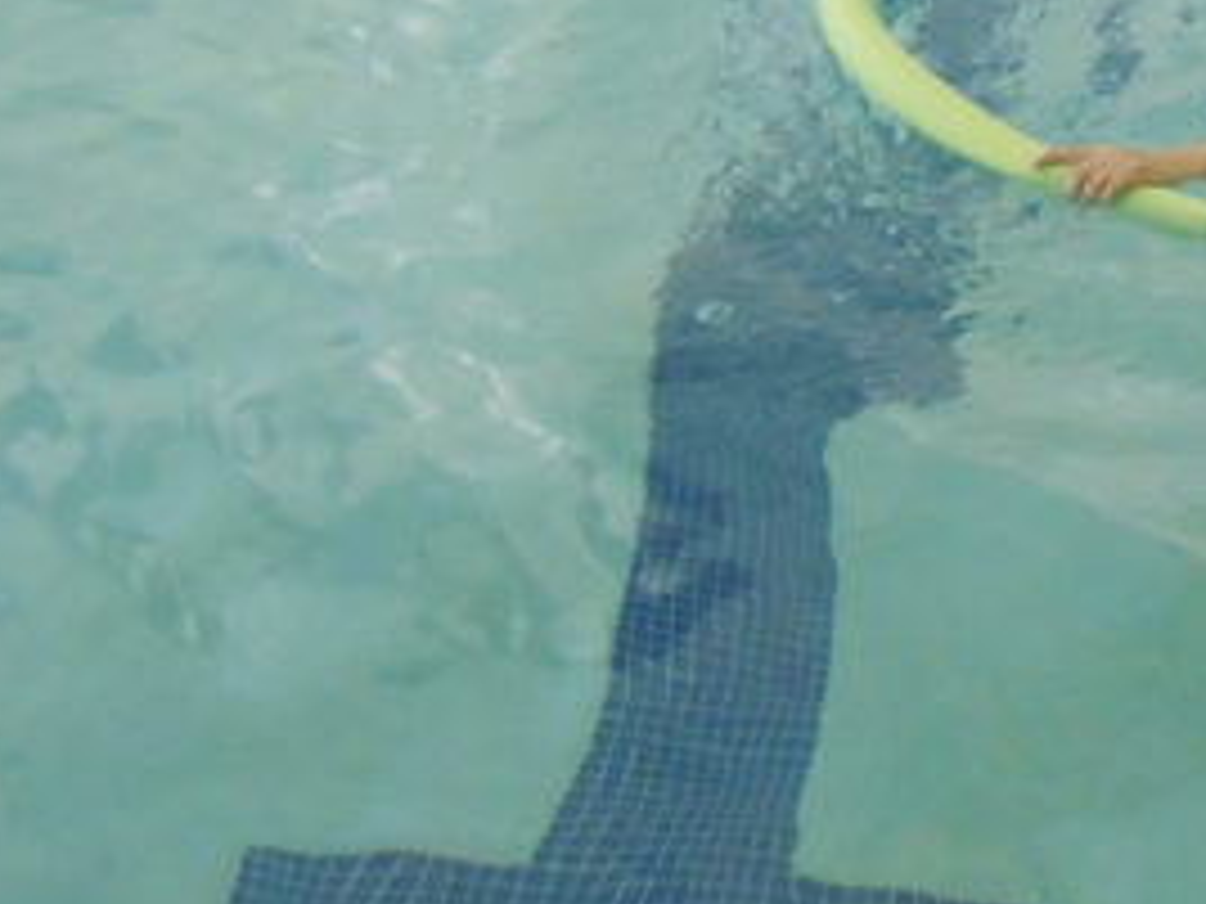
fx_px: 2996
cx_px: 1476
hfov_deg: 21.1
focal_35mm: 86
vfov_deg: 17.1
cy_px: 234
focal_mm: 5.4
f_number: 3.5
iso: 800
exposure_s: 1/125
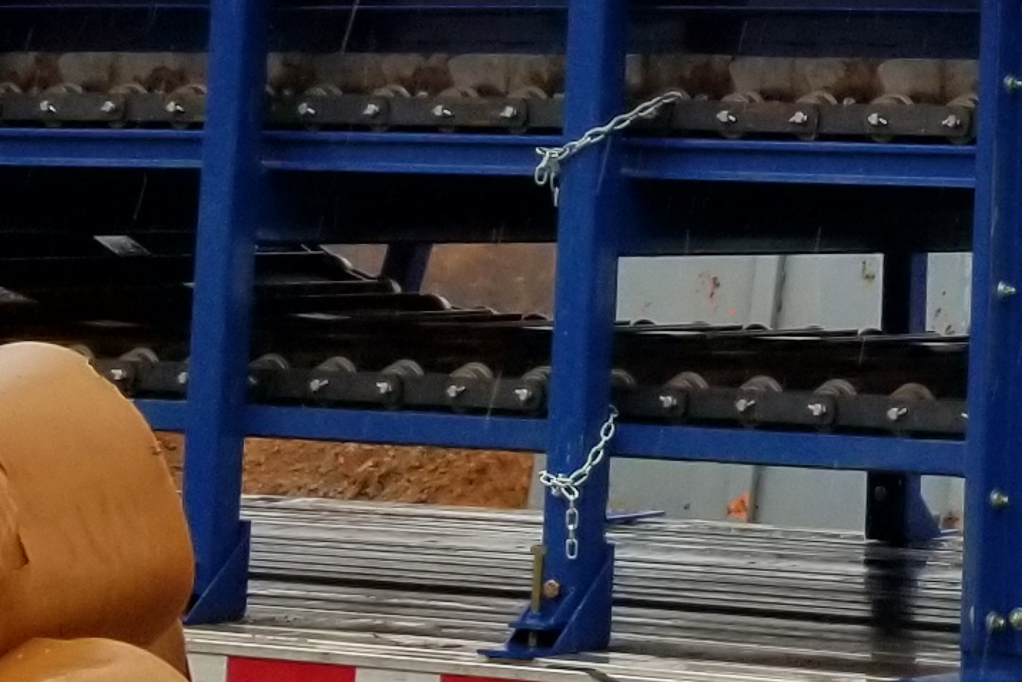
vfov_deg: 8.9
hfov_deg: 13.0
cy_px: -167
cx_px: 1410
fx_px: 4315
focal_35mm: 152
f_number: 1.7
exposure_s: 1/293
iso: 50
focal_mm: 4.3
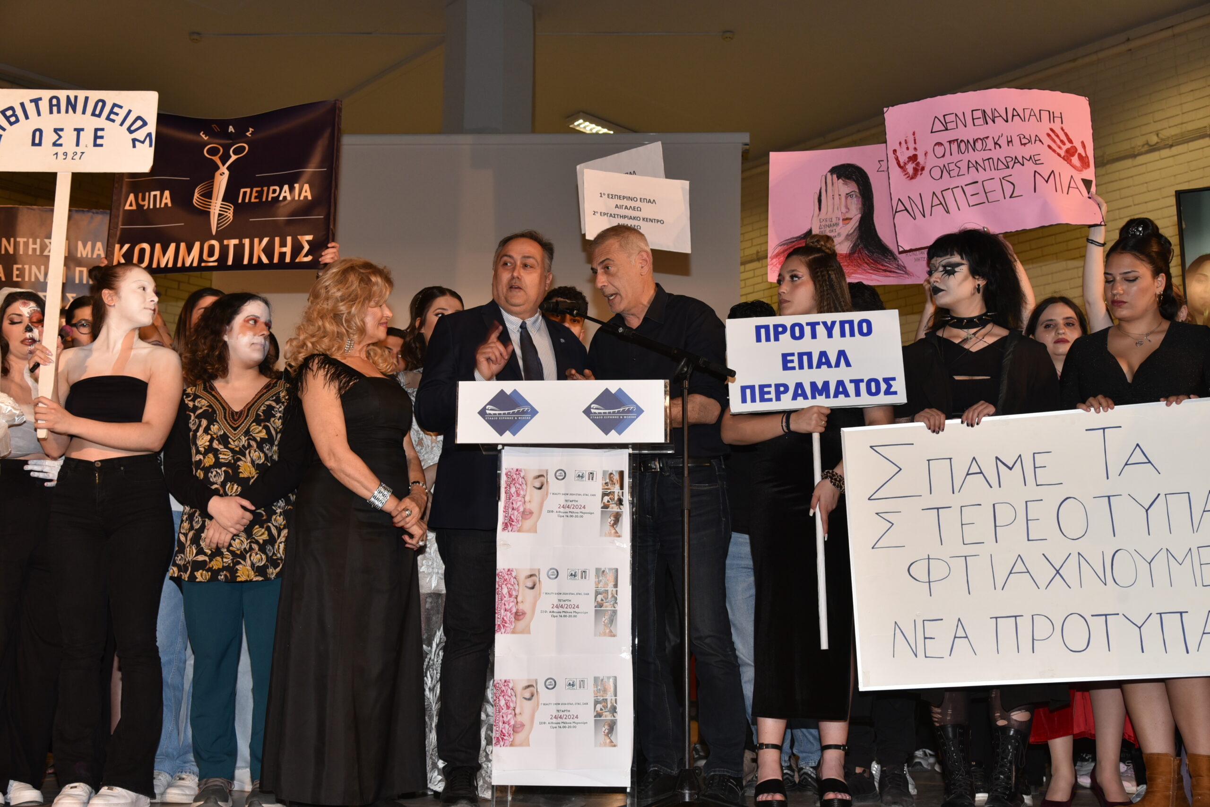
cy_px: 404
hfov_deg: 50.7
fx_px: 1277
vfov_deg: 35.1
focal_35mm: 38
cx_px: 605
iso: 400
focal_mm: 38
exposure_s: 1/60
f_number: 5.6
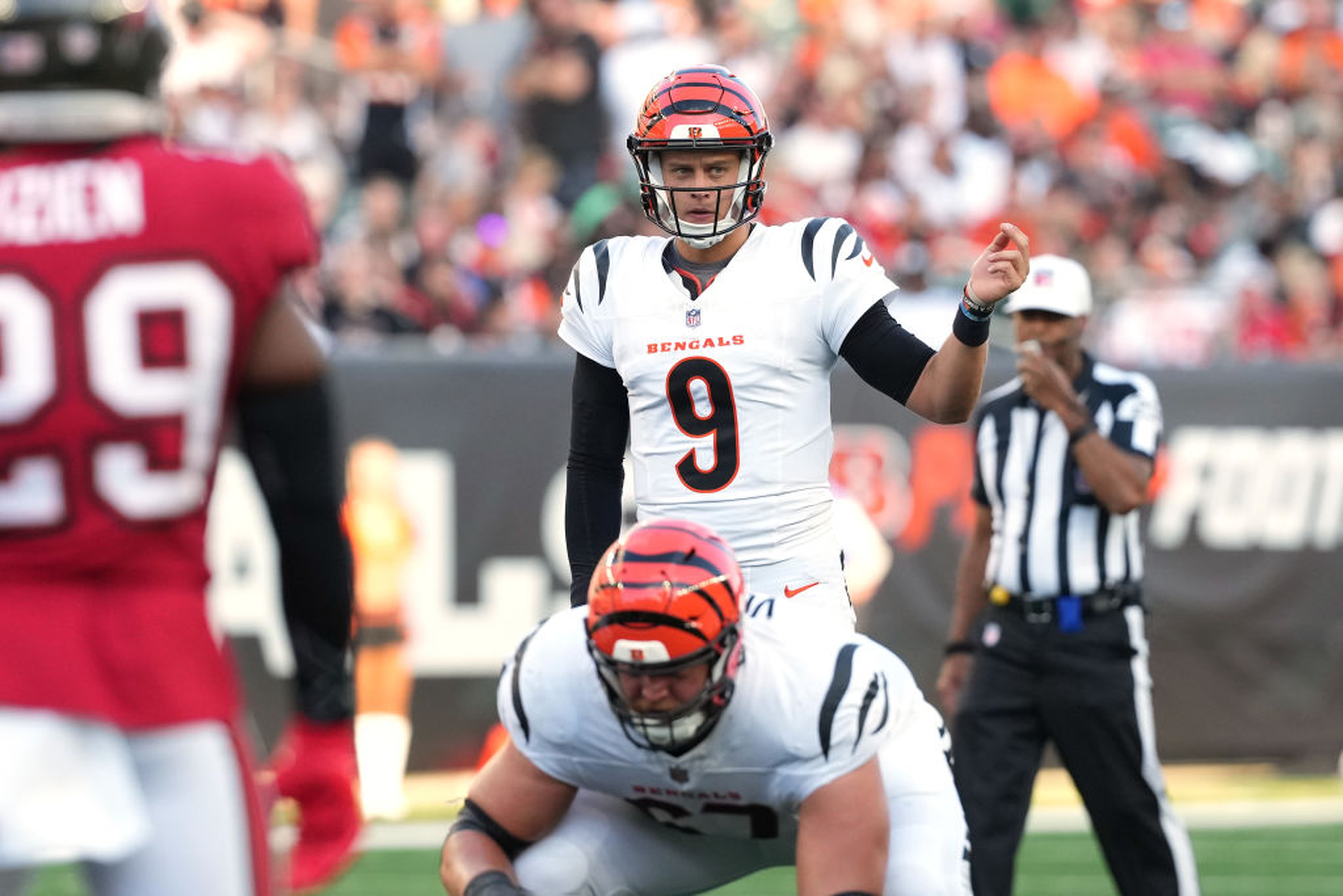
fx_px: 16789
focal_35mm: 450
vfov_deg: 3.1
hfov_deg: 4.6
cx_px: 672
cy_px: 448
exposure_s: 1/2500
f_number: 3.5
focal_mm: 300
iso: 1600
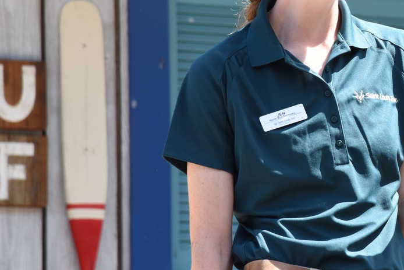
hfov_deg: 6.2
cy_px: 33
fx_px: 3726
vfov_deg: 4.1
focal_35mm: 332
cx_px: 522
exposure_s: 1/250
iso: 400
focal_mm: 120
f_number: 8
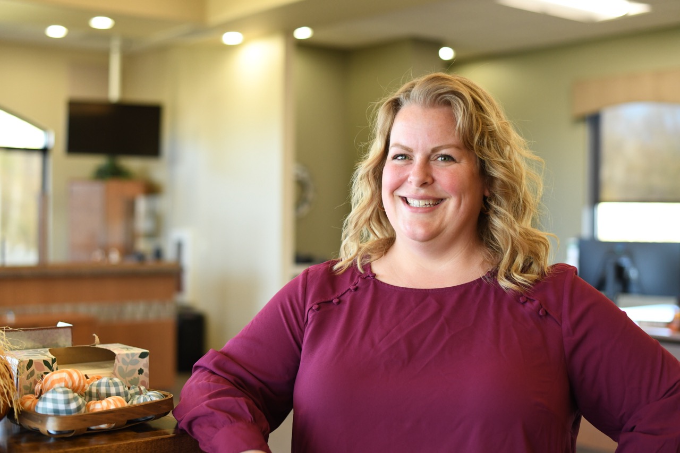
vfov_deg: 27.0
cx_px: 340
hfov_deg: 39.6
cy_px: 226
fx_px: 944
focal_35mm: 50
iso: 1250
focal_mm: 50
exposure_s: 1/200
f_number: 2.8
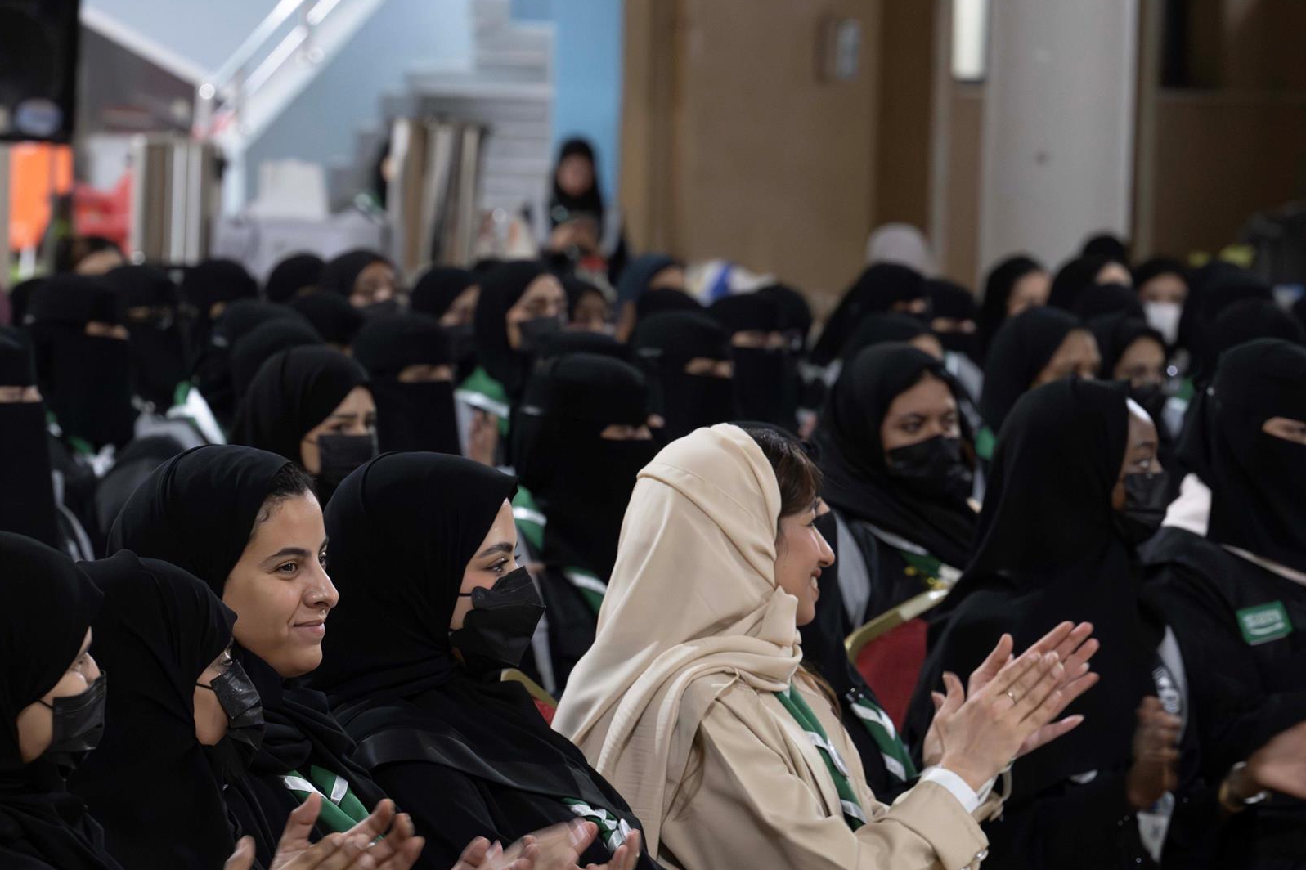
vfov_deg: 5.9
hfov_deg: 8.8
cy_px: 632
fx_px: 8450
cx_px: 653
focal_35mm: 233
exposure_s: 1/50
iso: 4000
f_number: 7.1
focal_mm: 155
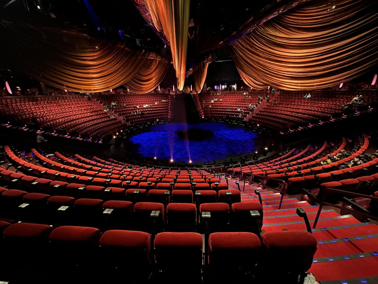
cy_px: 142
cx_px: 189
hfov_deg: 102.1
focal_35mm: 14
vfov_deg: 85.7
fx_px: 153
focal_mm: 2.22
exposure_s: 1/8
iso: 1600
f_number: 2.2
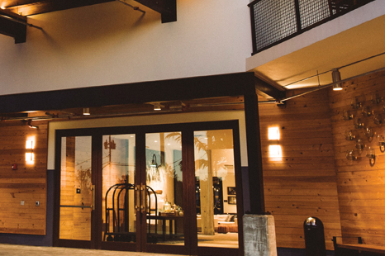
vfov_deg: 22.9
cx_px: 76
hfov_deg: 34.0
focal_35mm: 57
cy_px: 6
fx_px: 609
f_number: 9
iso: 800
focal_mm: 26
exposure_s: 1/3
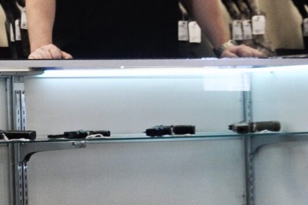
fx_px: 1615
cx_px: -149
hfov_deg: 10.5
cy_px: 15
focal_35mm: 189
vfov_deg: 7.2
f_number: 4
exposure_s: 1/60
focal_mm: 26
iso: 400
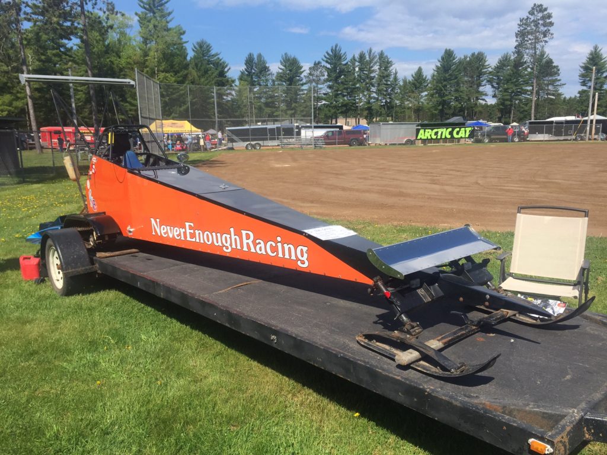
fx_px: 509
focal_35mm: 29
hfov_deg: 61.7
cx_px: 304
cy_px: 228
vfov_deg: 48.2
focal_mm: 4.15
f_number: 2.2
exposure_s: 1/1883
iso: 32
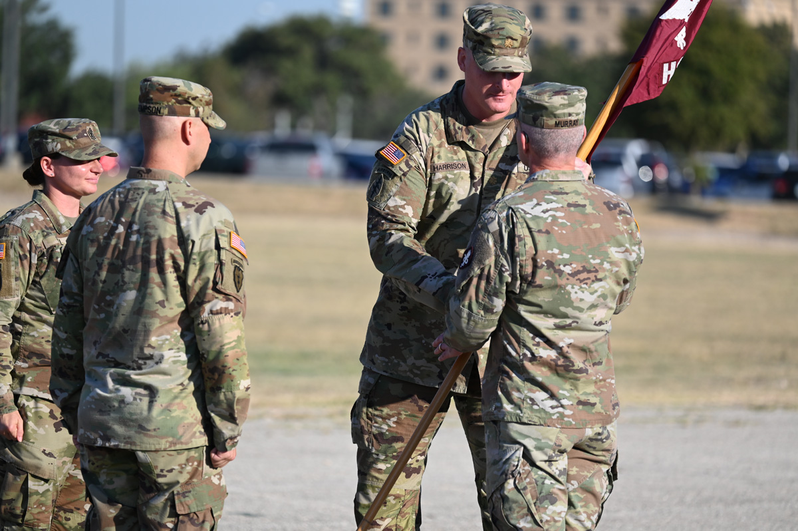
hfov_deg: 7.6
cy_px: 266
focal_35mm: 270
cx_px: 399
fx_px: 5980
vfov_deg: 5.1
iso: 200
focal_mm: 270
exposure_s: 1/1000
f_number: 5
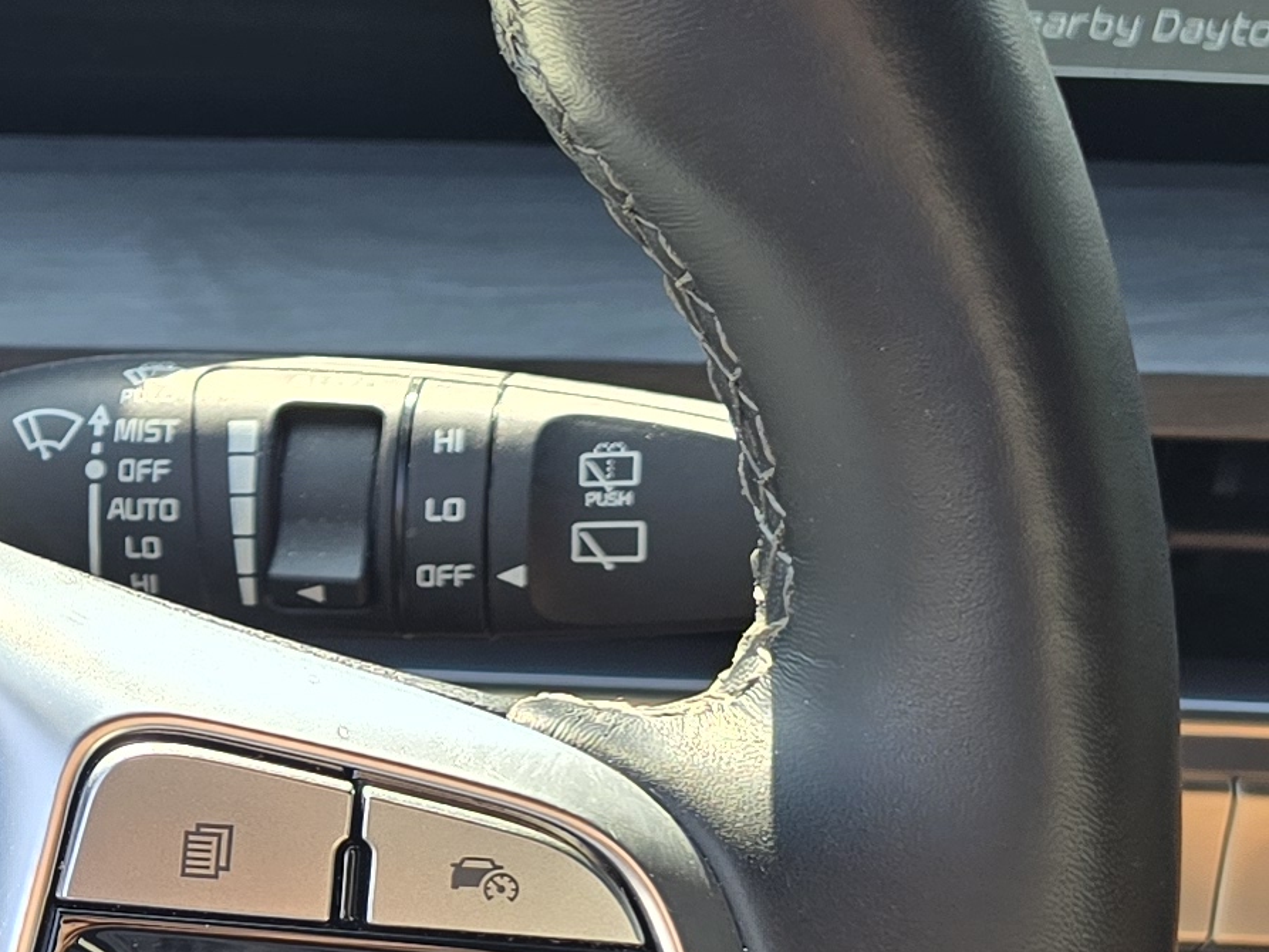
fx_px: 3776
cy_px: 824
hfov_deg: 16.1
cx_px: -1026
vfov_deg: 14.3
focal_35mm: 103
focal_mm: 6.3
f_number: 1.7
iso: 20
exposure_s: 1/180
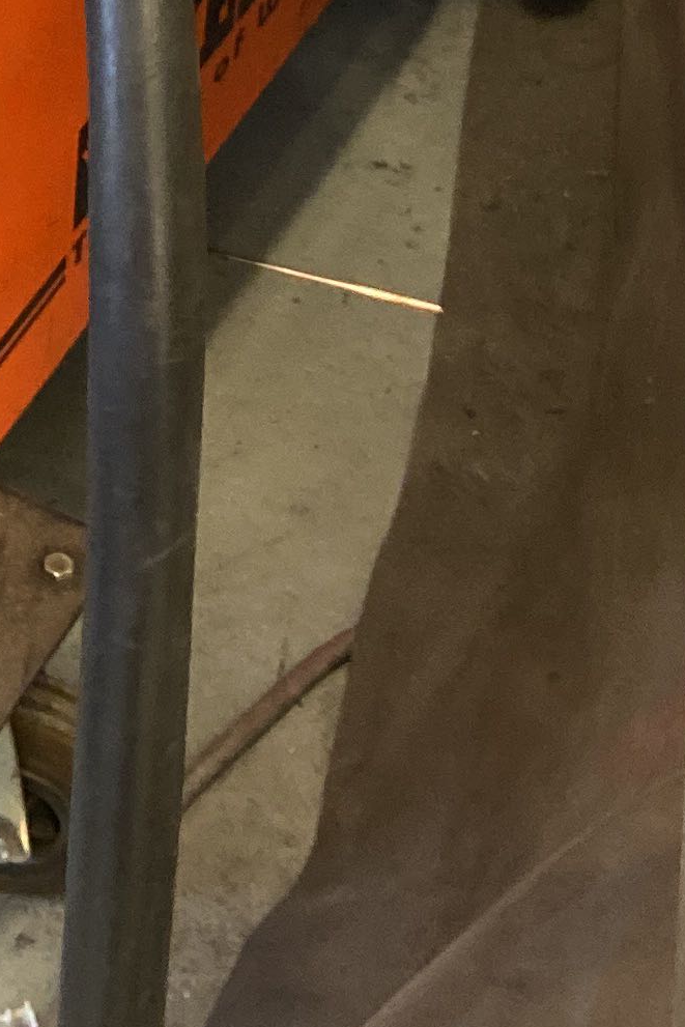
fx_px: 3138
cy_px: -367
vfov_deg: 17.3
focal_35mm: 110
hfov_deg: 12.0
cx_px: -254
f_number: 1.8
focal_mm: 4.25
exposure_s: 1/33
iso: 400
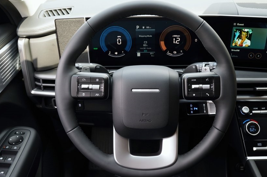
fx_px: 266
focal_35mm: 36
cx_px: 146
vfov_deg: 36.7
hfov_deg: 53.2
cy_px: 90
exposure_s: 1/30
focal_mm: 29
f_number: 6.3
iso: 125
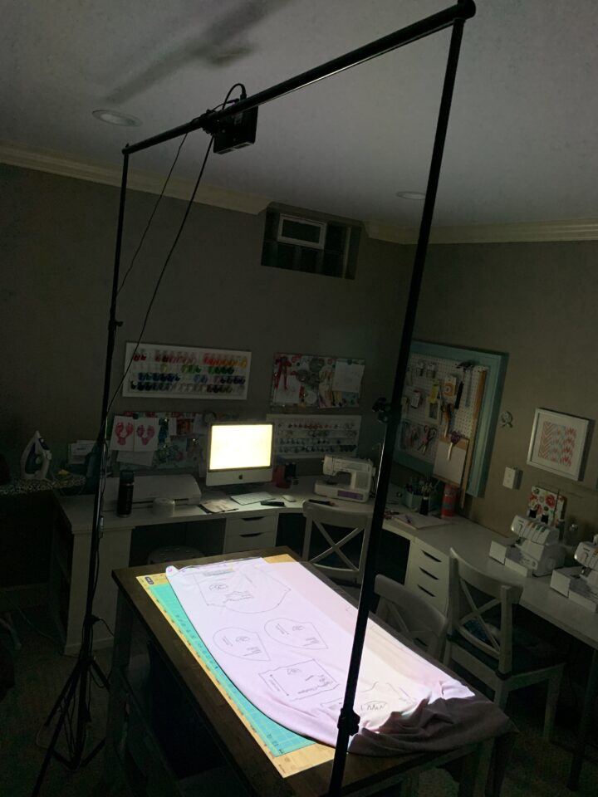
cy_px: 398
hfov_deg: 53.1
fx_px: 599
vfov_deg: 67.3
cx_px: 299
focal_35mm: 26
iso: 800
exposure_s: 1/30
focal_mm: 4.25
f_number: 1.8
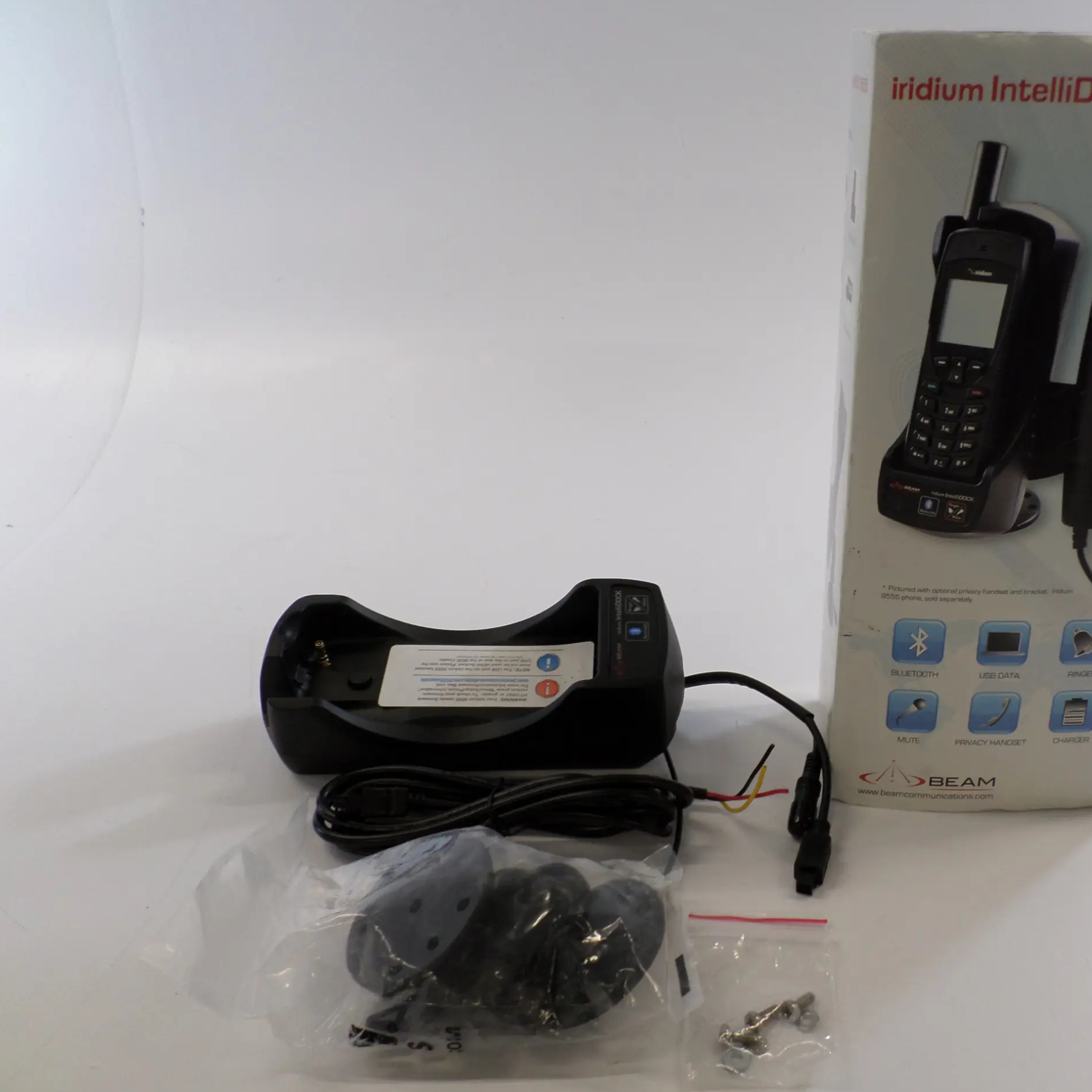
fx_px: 1071
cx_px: 730
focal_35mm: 30
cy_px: 541
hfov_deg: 53.0
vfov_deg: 54.0
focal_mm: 4.5
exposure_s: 1/60
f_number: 2.5
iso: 80
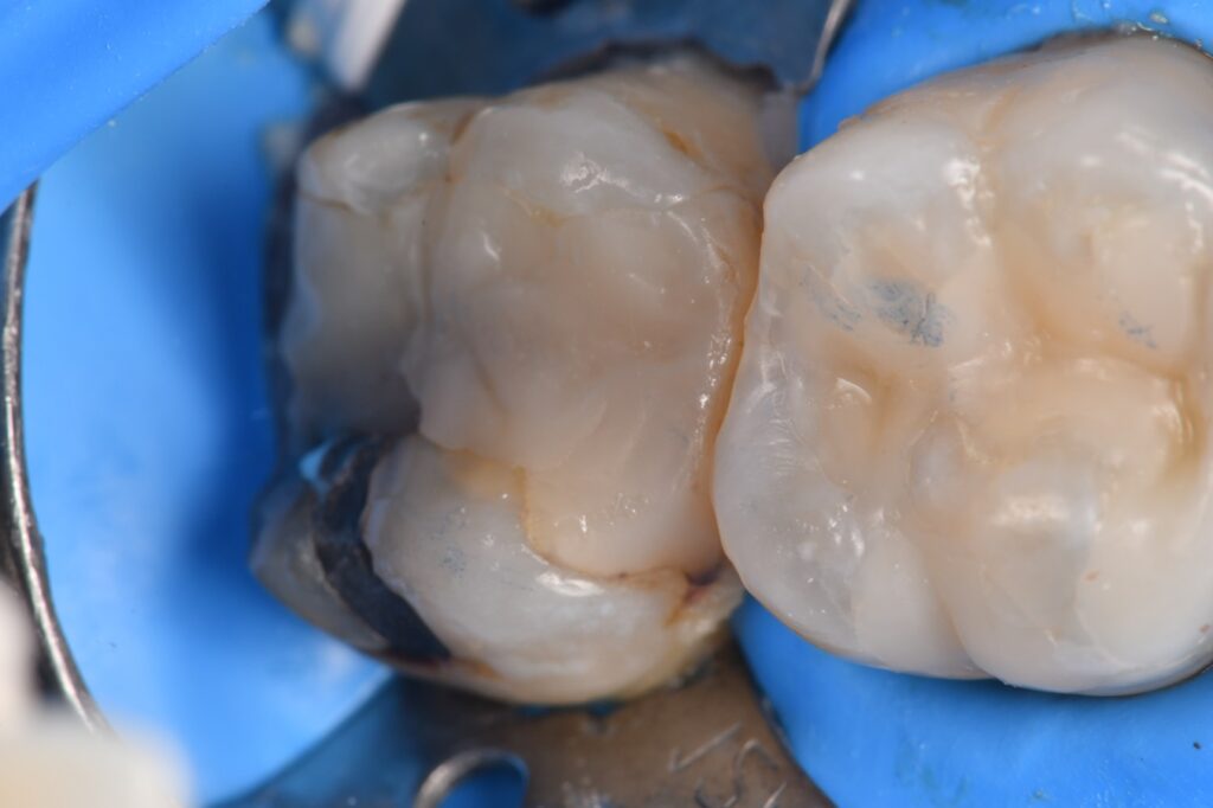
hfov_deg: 13.1
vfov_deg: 8.7
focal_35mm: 157
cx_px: 606
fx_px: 5288
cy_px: 404
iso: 200
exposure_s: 1/160
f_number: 32
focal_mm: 105
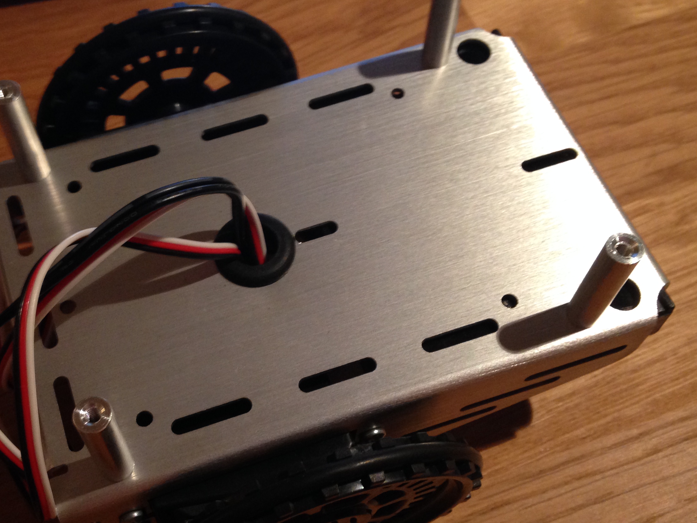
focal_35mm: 48
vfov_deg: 30.3
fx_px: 966
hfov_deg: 39.4
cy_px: 281
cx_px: 255
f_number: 2.4
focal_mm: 4.12
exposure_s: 1/20
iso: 160
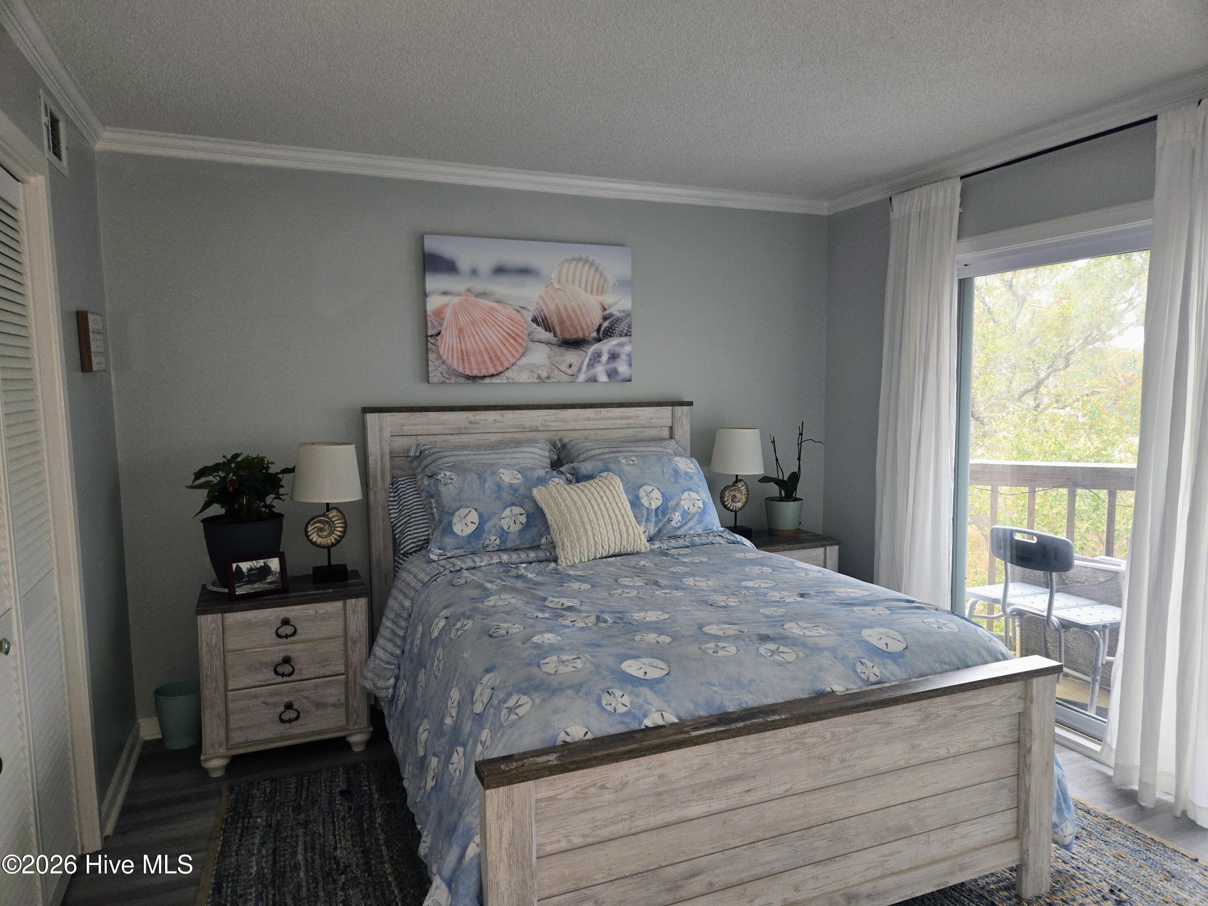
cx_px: 604
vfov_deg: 58.9
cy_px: 453
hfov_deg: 73.9
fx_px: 803
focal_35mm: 23
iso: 100
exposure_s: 1/40
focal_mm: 5.4
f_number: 1.8
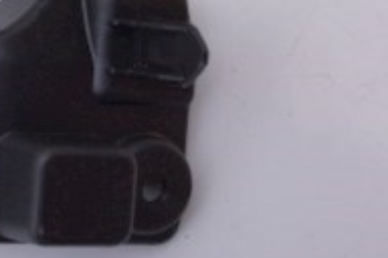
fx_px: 1509
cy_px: -127
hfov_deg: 13.5
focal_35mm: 140
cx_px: -255
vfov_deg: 9.5
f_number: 5.6
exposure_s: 1/400
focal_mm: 28
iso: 400
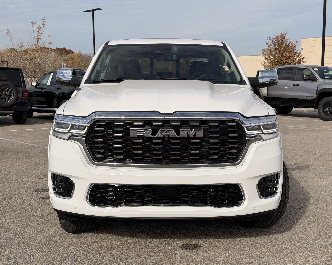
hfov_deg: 36.6
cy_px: 135
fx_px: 501
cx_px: 176
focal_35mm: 51
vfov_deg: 29.7
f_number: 1.78
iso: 64
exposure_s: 1/8772
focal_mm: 6.76
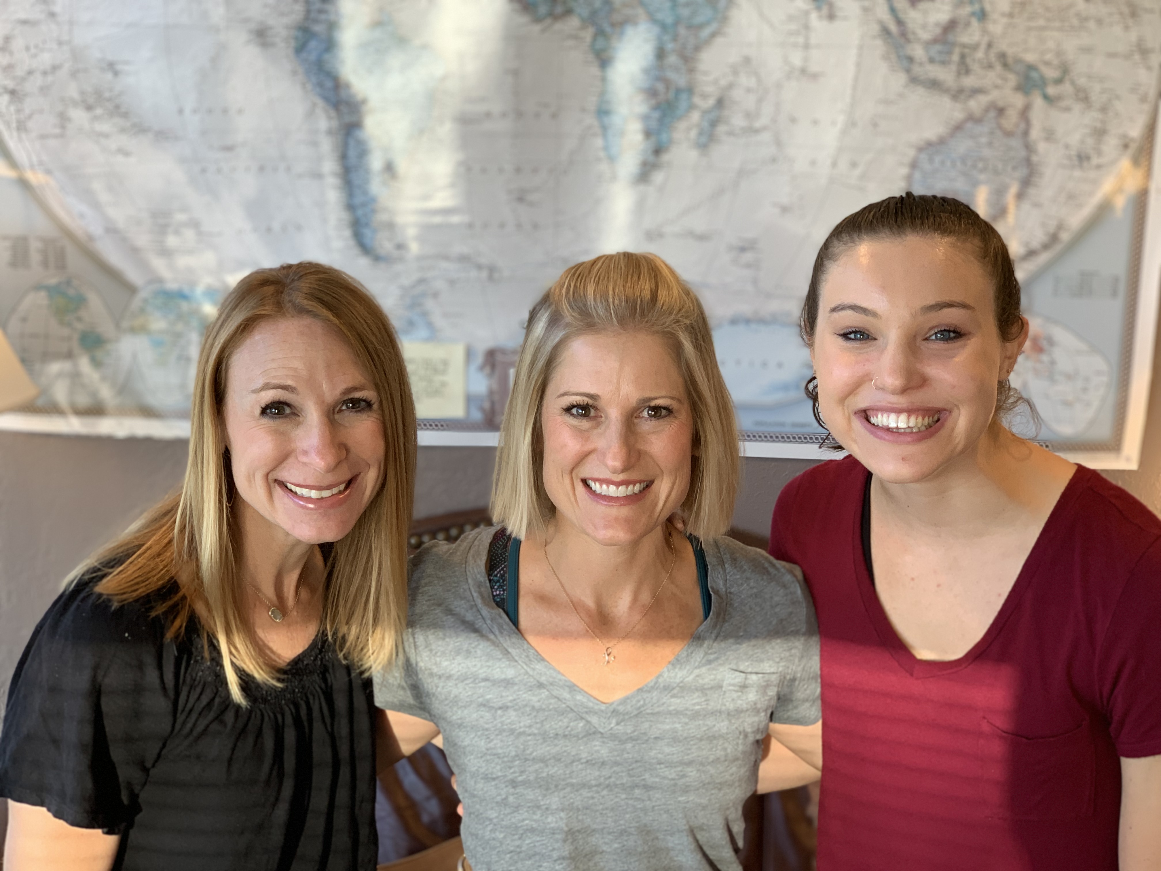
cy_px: 436
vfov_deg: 28.0
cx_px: 580
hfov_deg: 36.8
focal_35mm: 52
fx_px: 1744
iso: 80
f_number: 2.4
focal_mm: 6
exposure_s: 1/60
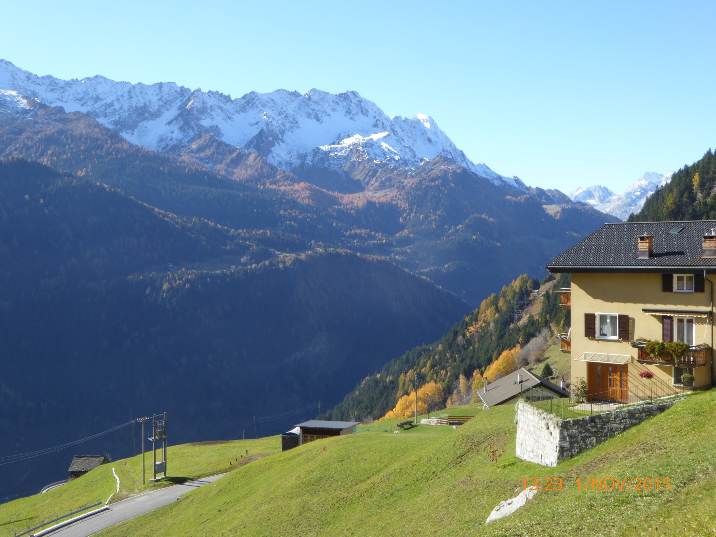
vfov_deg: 32.9
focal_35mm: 44
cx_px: 358
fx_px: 910
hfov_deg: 42.9
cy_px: 268
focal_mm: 7.8
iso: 100
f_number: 8
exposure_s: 1/80
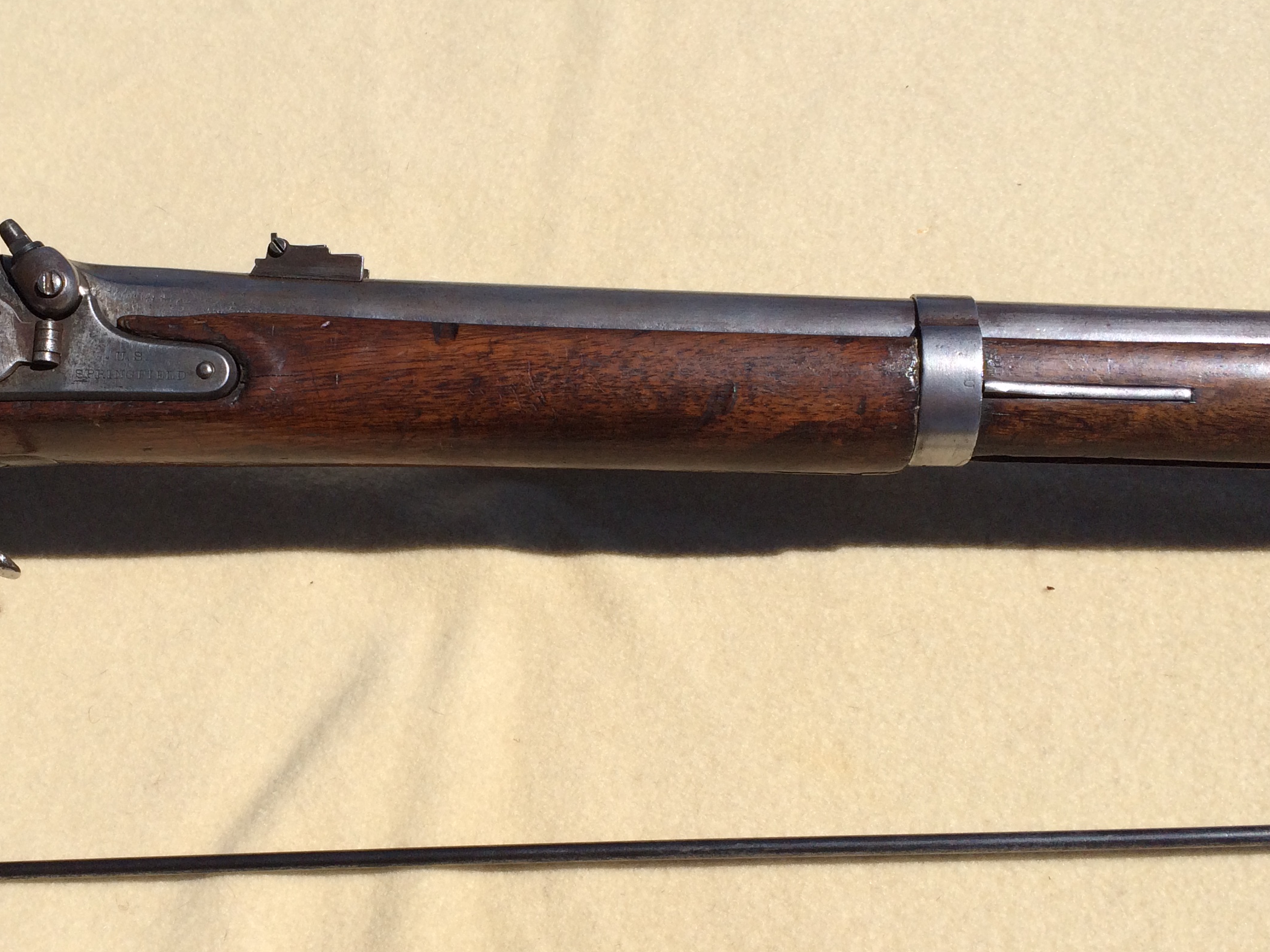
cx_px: 403
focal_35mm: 45
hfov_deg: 41.4
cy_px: 537
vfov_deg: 32.2
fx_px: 1651
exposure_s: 1/6849
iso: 40
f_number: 2.2
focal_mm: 4.15
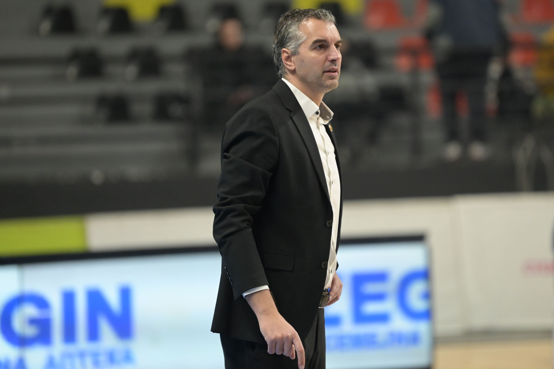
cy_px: 184
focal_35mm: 200
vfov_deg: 6.9
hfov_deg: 10.3
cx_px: 277
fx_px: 3076
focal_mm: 200
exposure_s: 1/1000
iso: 5000
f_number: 2.8
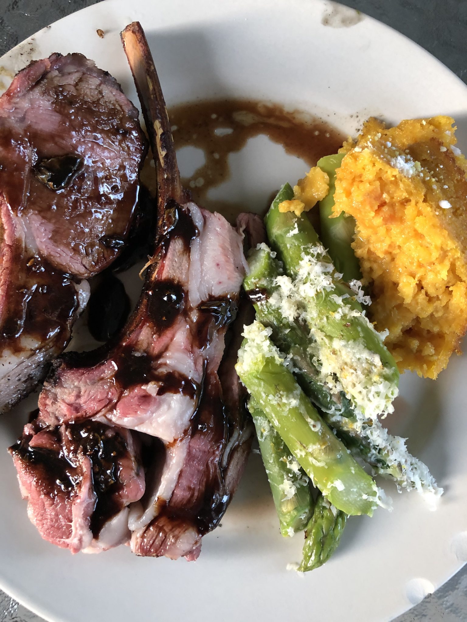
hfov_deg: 49.7
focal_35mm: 28
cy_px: 311
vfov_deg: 63.4
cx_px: 234
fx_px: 504
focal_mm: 3.99
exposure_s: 1/15
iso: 50
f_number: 1.8
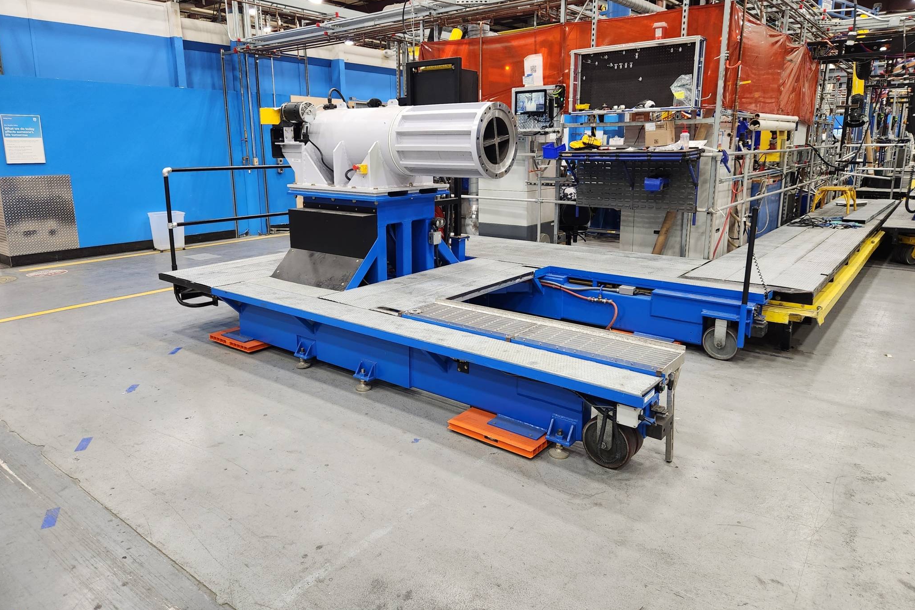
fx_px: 610
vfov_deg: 53.0
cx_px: 457
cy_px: 271
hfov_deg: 73.7
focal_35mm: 24
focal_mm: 5.4
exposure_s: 1/120
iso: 250
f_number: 1.8
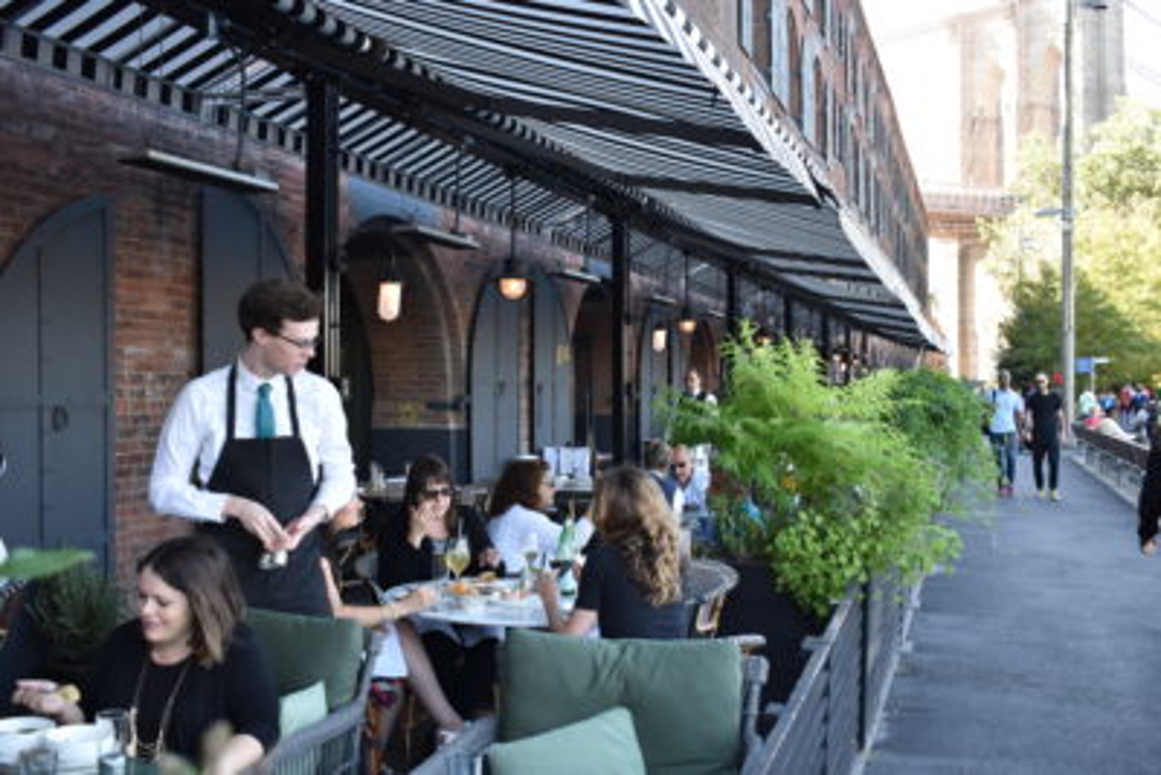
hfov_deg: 51.3
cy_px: 388
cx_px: 580
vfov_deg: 35.5
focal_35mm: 38
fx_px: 1210
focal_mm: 25
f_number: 5.6
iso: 400
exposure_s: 1/125
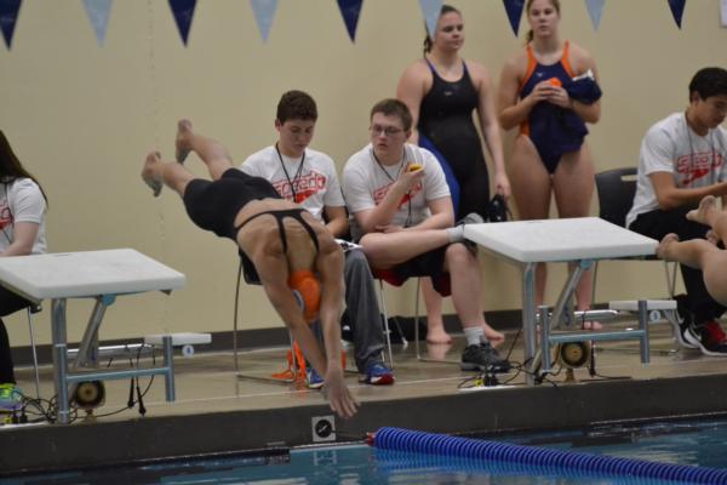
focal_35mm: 300
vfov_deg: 4.6
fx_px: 6058
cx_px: 364
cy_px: 242
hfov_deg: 6.9
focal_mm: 200
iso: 2800
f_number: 2.8
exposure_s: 1/500
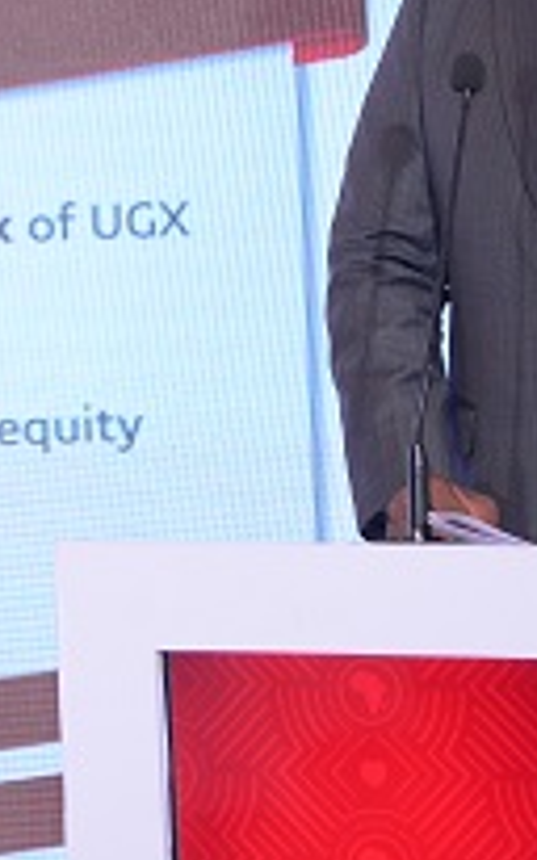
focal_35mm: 230
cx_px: -25
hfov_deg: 5.7
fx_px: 5389
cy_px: 96
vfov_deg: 9.1
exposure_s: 1/200
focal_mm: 75
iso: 640
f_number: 4
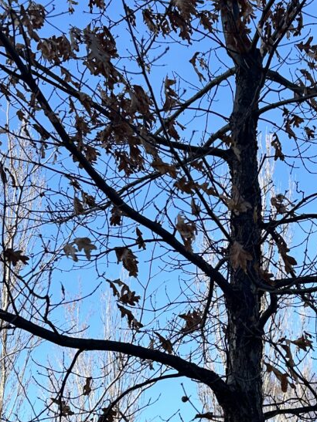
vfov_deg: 26.7
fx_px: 892
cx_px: 240
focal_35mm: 73
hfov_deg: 20.0
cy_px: 235
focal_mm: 5.7
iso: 50
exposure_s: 1/2123
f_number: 1.5
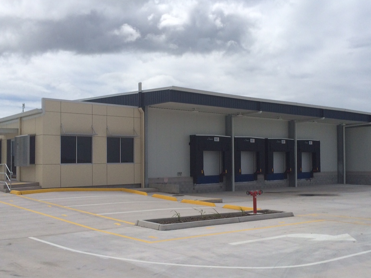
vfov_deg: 36.0
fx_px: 429
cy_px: 146
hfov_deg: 46.8
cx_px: 193
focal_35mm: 40
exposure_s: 1/6849
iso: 40
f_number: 2.2
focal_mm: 4.15
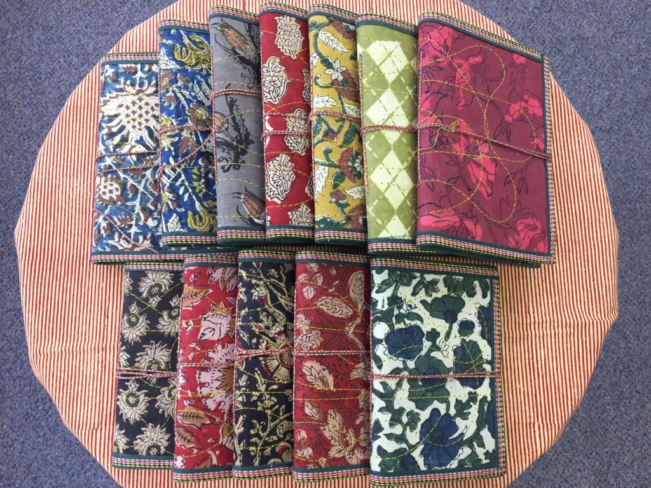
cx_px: 326
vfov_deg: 48.2
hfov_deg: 61.7
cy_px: 244
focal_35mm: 29
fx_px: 545
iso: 64
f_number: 2.2
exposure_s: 1/33
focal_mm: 4.15
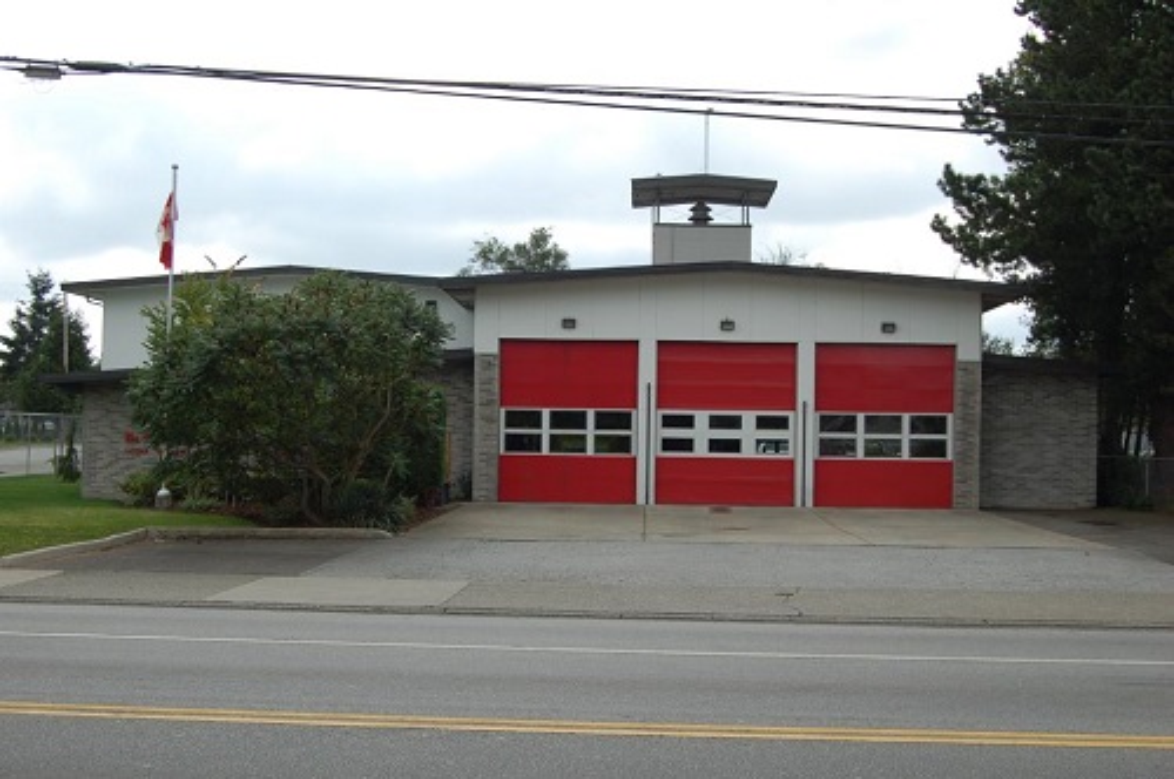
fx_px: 1368
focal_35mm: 42
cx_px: 587
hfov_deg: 46.5
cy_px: 390
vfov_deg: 31.8
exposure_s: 1/250
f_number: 8
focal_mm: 28
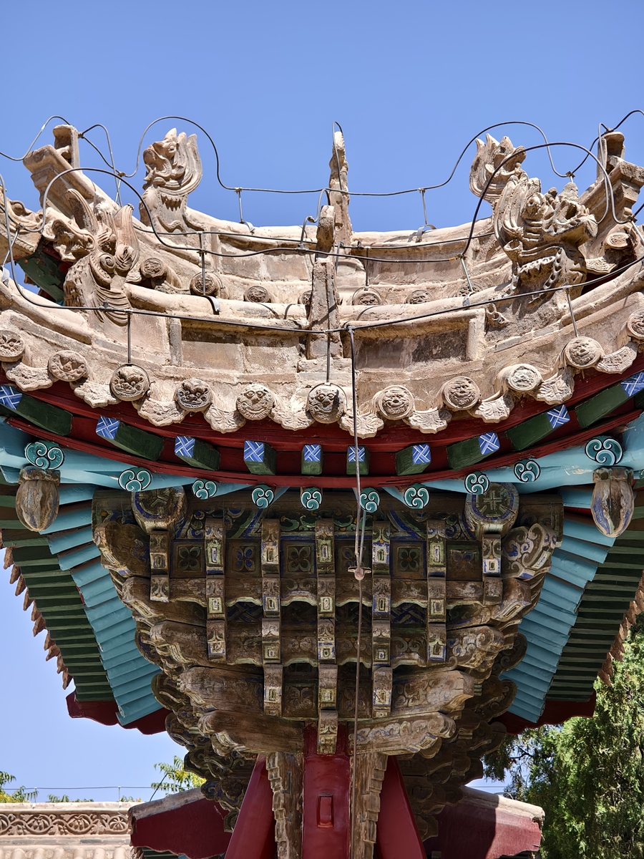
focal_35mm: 100
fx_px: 2481
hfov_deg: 14.8
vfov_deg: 19.6
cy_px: 430
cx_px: 322
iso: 50
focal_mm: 16.57
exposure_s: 1/476
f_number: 2.5
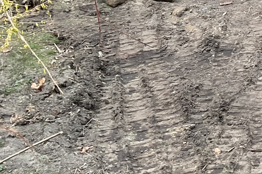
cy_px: -61
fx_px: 648
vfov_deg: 14.6
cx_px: 359
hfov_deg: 20.5
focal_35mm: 89
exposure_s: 1/320
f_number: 1.8
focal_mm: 3
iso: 16
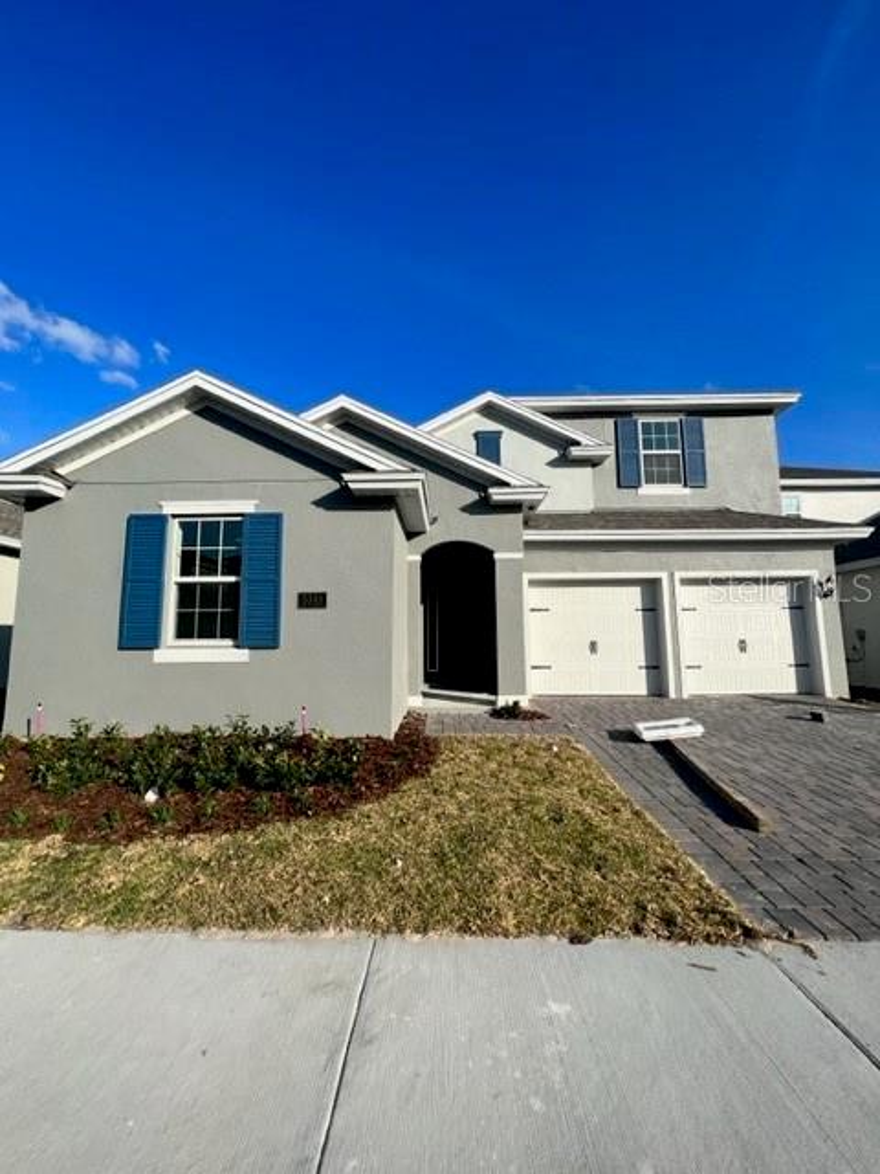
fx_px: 441
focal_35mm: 13
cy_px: 587
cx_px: 440
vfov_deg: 106.2
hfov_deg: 89.9
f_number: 1.8
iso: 32
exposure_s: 1/2053
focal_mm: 1.57
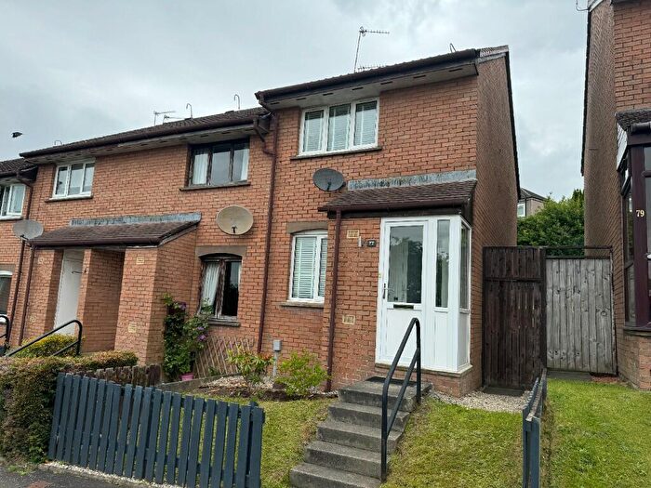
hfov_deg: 71.6
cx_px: 326
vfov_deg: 56.8
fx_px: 451
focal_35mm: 24
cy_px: 244
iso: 80
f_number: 1.78
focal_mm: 6.76
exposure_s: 1/1524
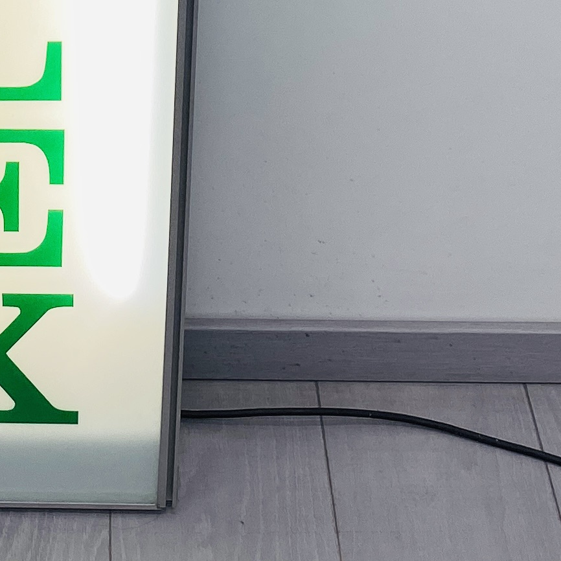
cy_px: -223
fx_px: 1962
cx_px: -47
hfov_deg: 15.8
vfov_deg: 15.3
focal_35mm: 107
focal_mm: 4.25
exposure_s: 1/100
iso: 32
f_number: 1.8
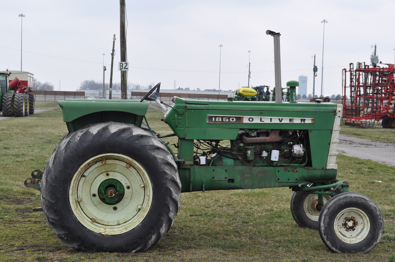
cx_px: 210
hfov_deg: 27.0
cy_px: 142
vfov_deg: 18.1
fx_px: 822
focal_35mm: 75
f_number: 8
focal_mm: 46
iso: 200
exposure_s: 1/250
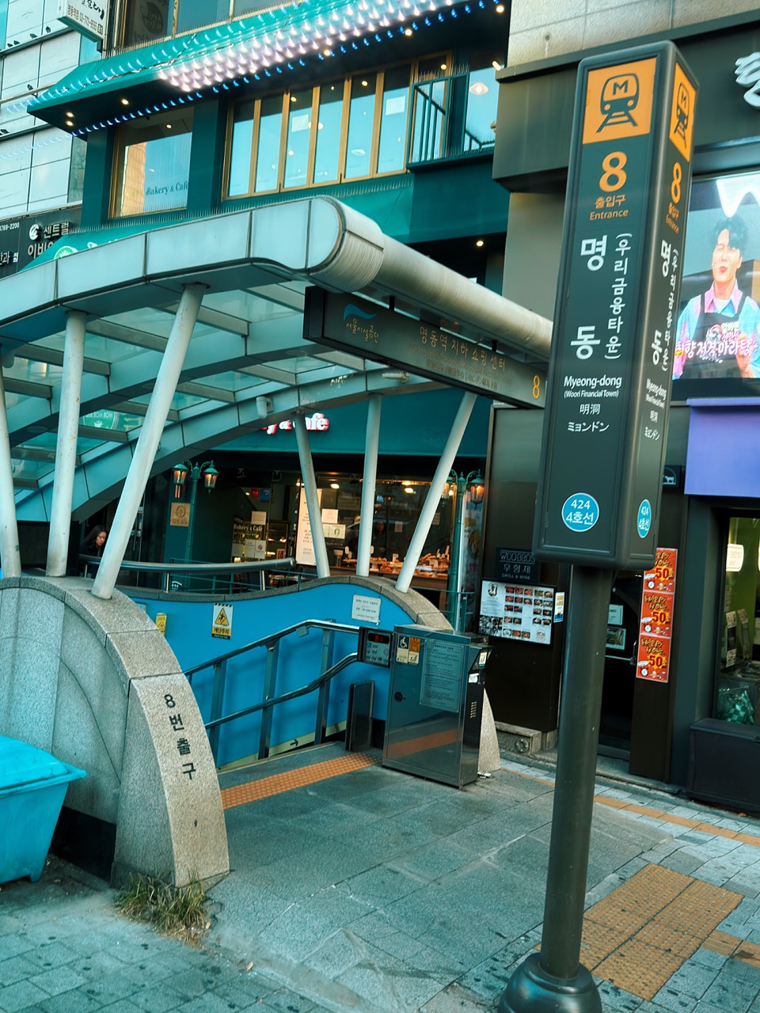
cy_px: 506
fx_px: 937
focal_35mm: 32
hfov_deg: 44.2
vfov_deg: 56.8
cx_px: 380
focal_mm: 6.76
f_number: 1.78
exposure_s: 1/60
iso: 160
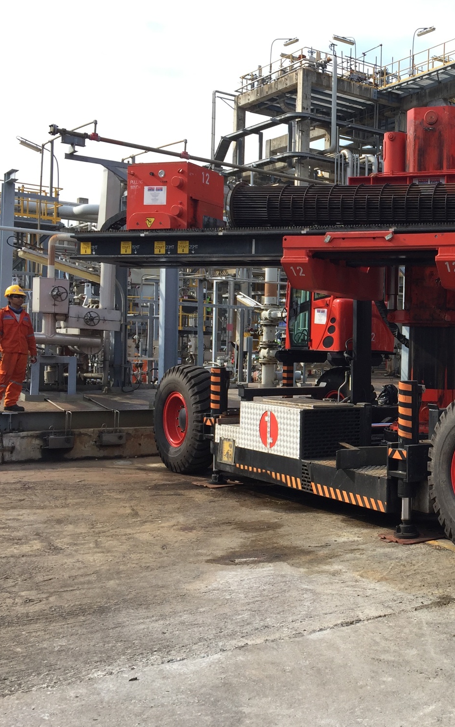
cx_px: 455
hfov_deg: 28.6
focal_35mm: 42
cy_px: 364
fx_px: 833
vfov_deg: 47.2
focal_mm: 4.15
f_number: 2.2
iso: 32
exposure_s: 1/557
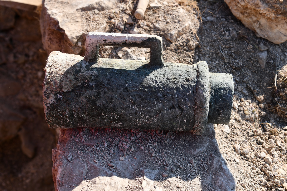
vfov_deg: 23.8
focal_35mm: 57
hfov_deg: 35.1
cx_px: 144
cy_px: 96
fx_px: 454
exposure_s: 1/250
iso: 80
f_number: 6.3
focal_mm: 48
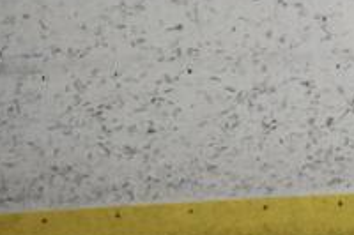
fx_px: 9324
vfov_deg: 1.4
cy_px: -66
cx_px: 481
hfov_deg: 2.2
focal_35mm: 949
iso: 11400
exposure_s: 1/1000
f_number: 5.6
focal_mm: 230
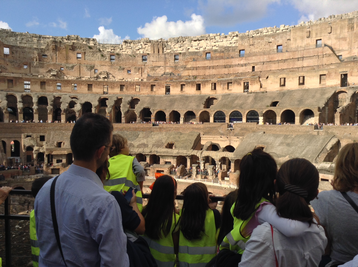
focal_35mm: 33
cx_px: 179
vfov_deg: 42.8
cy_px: 134
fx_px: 341
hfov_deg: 55.4
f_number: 2.4
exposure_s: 1/1136
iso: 32
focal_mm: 3.3
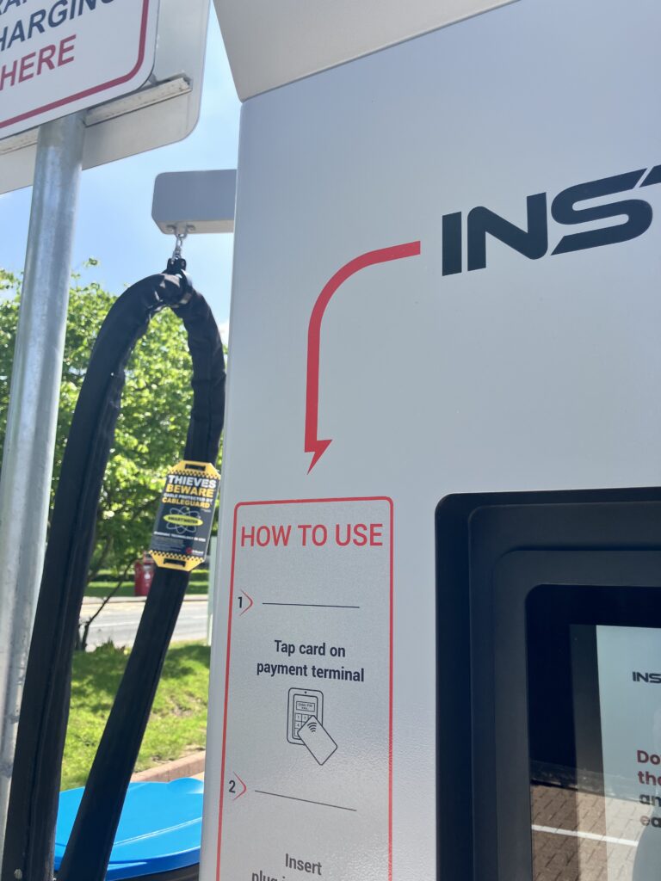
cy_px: 440
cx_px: 330
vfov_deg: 63.4
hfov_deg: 49.7
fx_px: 713
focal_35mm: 28
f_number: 1.8
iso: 32
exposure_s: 1/852
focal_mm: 3.99
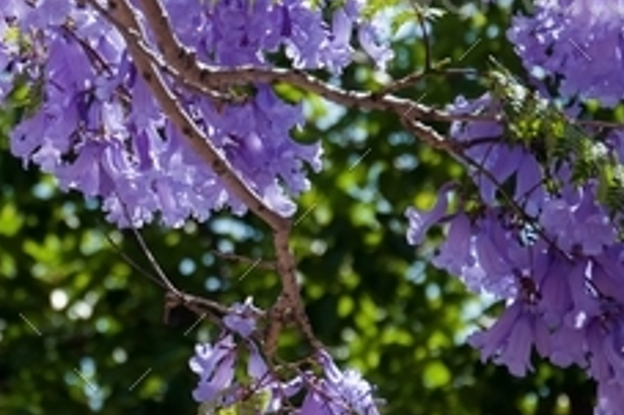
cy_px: 121
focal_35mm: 273
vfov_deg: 5.0
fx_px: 4728
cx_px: 99
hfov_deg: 7.5
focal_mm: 70
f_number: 5.3
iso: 200
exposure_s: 1/2000
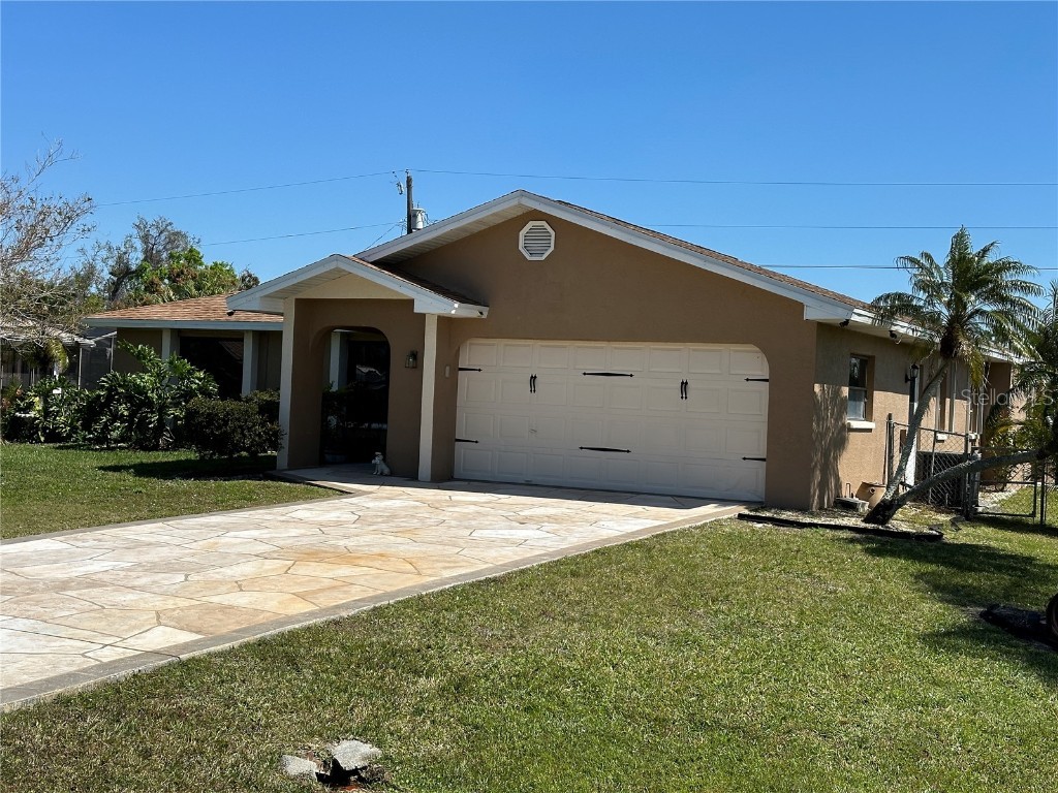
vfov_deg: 30.3
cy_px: 396
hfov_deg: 39.7
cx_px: 529
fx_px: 1467
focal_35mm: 48
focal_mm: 6.86
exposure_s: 1/5000
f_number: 1.78
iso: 64
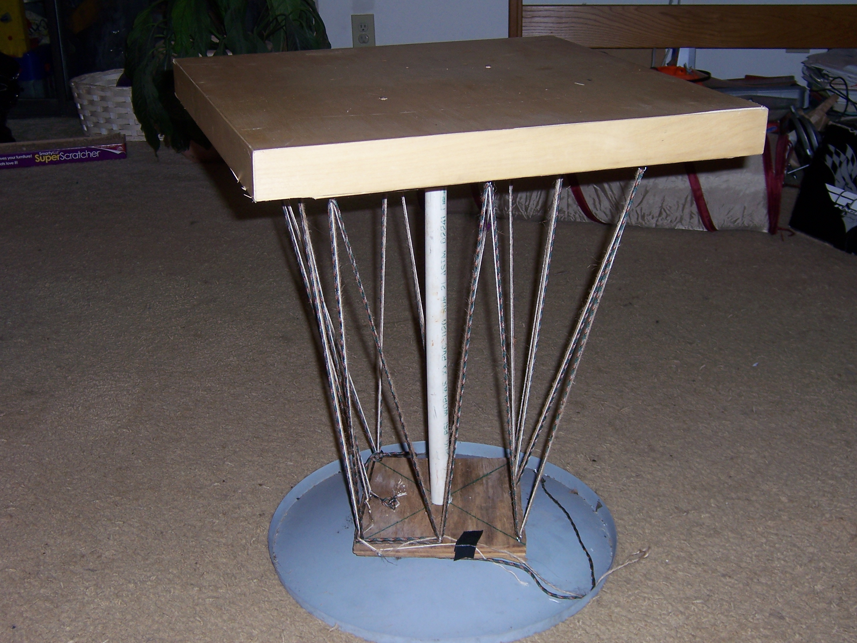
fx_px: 1213
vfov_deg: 29.7
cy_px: 322
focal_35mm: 49
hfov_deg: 38.9
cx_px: 428
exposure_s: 1/60
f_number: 3.4
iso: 80
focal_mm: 8.2
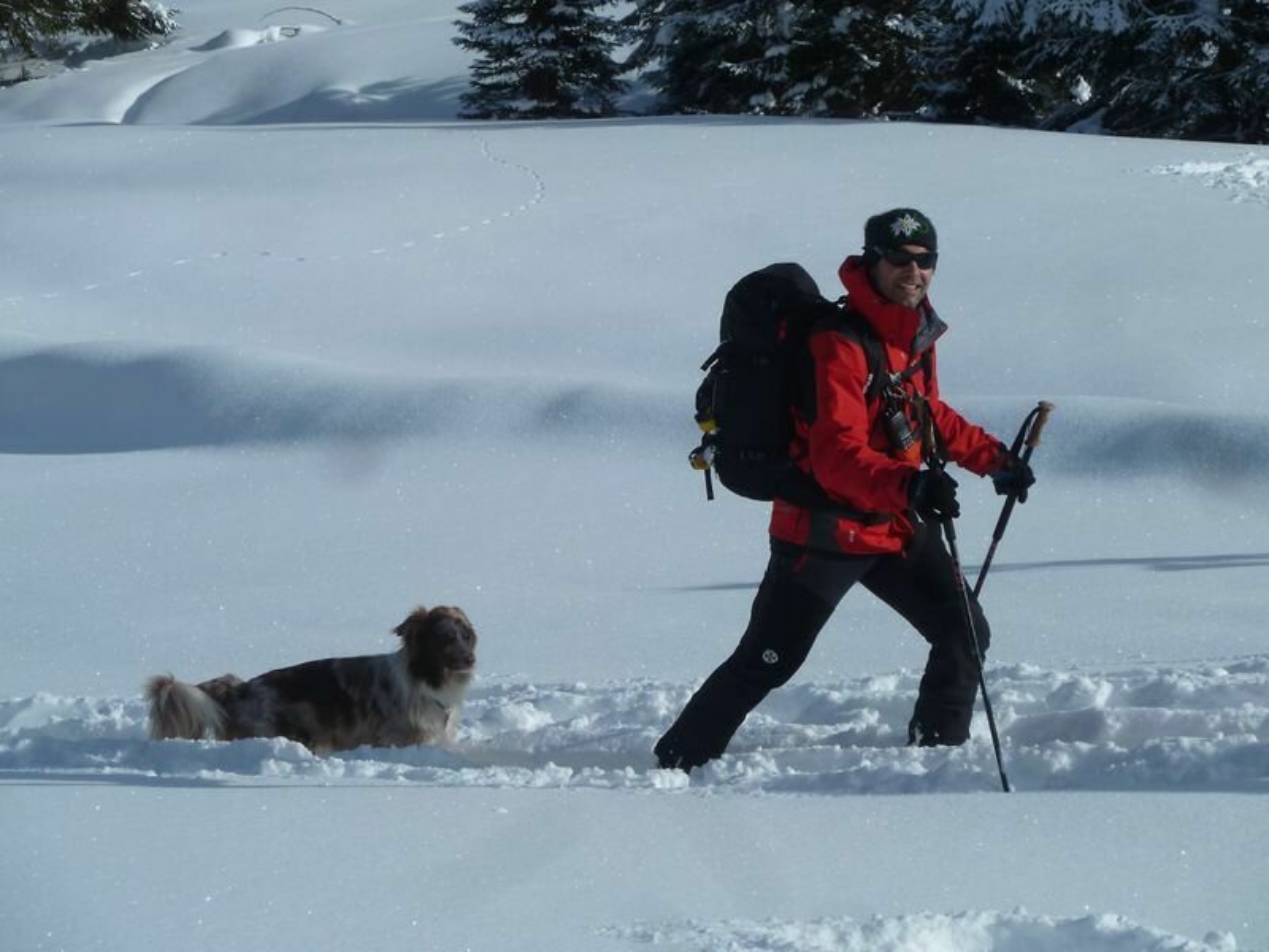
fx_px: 5389
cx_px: 634
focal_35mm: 147
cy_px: 476
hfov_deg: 13.4
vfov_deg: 10.1
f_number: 5.6
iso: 80
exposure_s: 1/800
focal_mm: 24.1
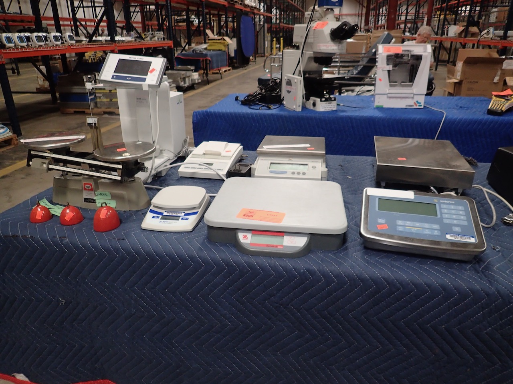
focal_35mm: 25
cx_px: 256
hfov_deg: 69.4
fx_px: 370
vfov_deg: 54.9
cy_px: 192
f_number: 2
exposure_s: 1/30
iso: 320
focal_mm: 4.5
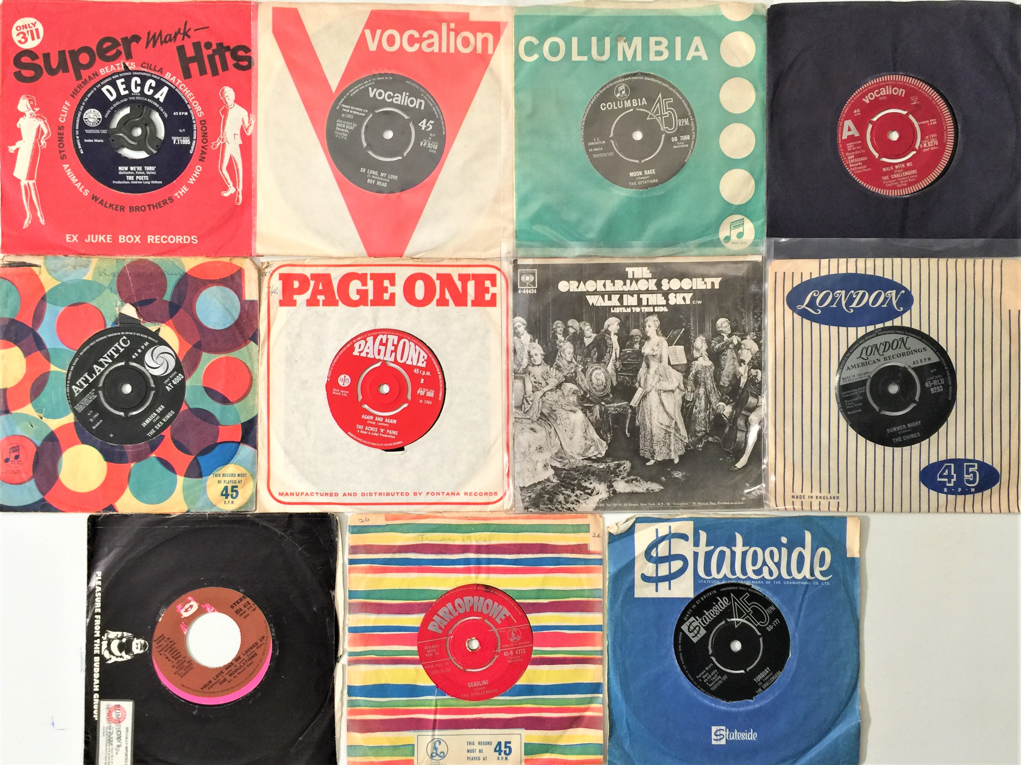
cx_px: 510
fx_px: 855
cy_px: 382
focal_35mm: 29
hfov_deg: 61.7
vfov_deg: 48.2
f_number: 2.2
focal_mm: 4.15
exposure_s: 1/17
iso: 50
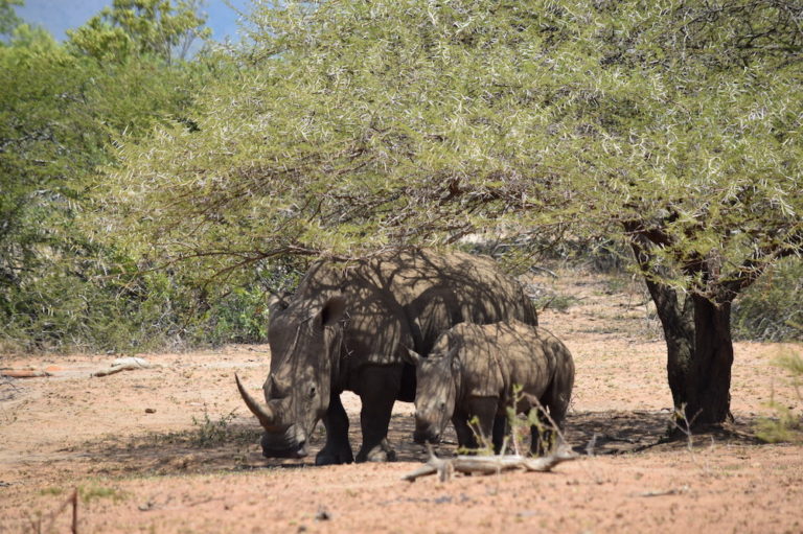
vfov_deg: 4.9
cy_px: 267
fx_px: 6186
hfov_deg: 7.4
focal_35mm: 278
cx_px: 402
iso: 200
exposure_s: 1/640
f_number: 6.3
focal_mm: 185
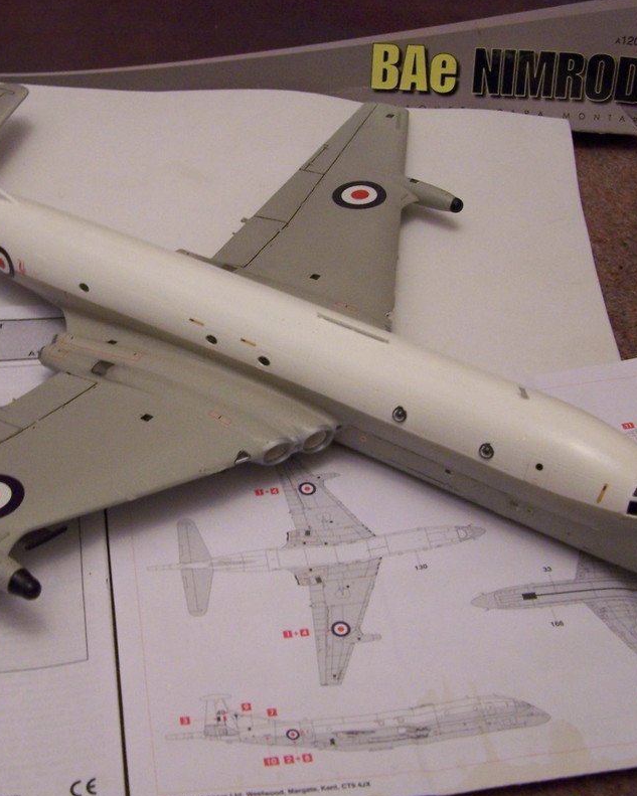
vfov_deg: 37.3
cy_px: 399
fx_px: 1178
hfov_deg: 30.1
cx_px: 236
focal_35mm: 50
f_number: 2.8
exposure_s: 1/8
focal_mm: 6.3
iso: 140
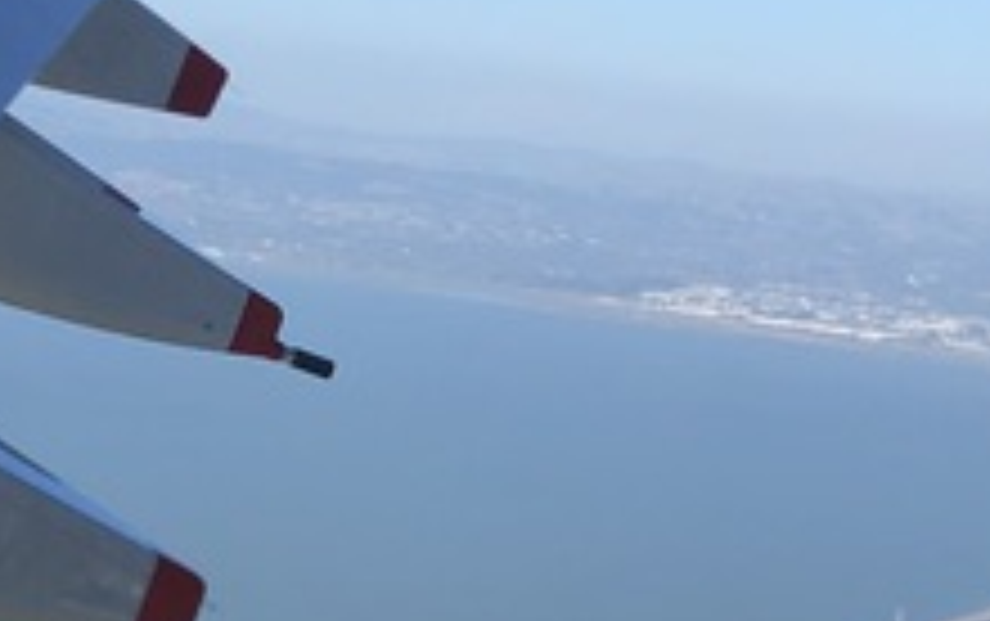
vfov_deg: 9.3
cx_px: 914
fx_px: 3727
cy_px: 868
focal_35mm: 138
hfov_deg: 14.9
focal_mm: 4
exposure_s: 1/1499
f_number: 1.8
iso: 20
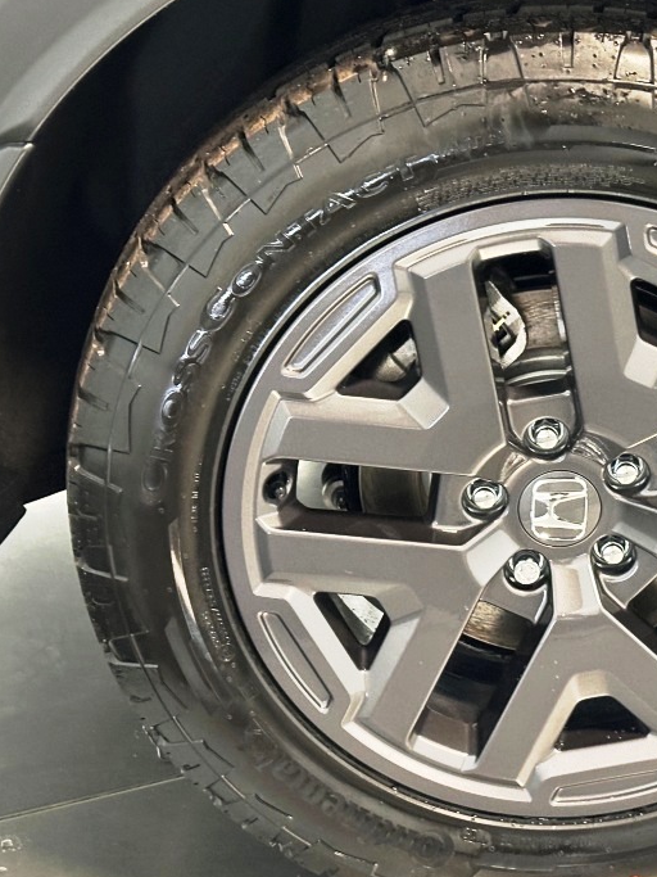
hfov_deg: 20.2
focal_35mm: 72
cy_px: 475
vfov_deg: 27.0
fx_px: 1823
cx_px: 550
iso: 640
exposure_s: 1/24
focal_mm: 6.86
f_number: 1.78
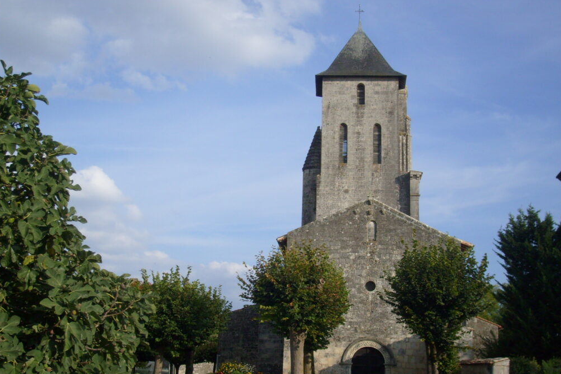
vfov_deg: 24.6
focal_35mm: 55
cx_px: 277
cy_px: 208
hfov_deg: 36.3
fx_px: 857
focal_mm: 8.7
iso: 80
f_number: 8.4
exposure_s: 1/250
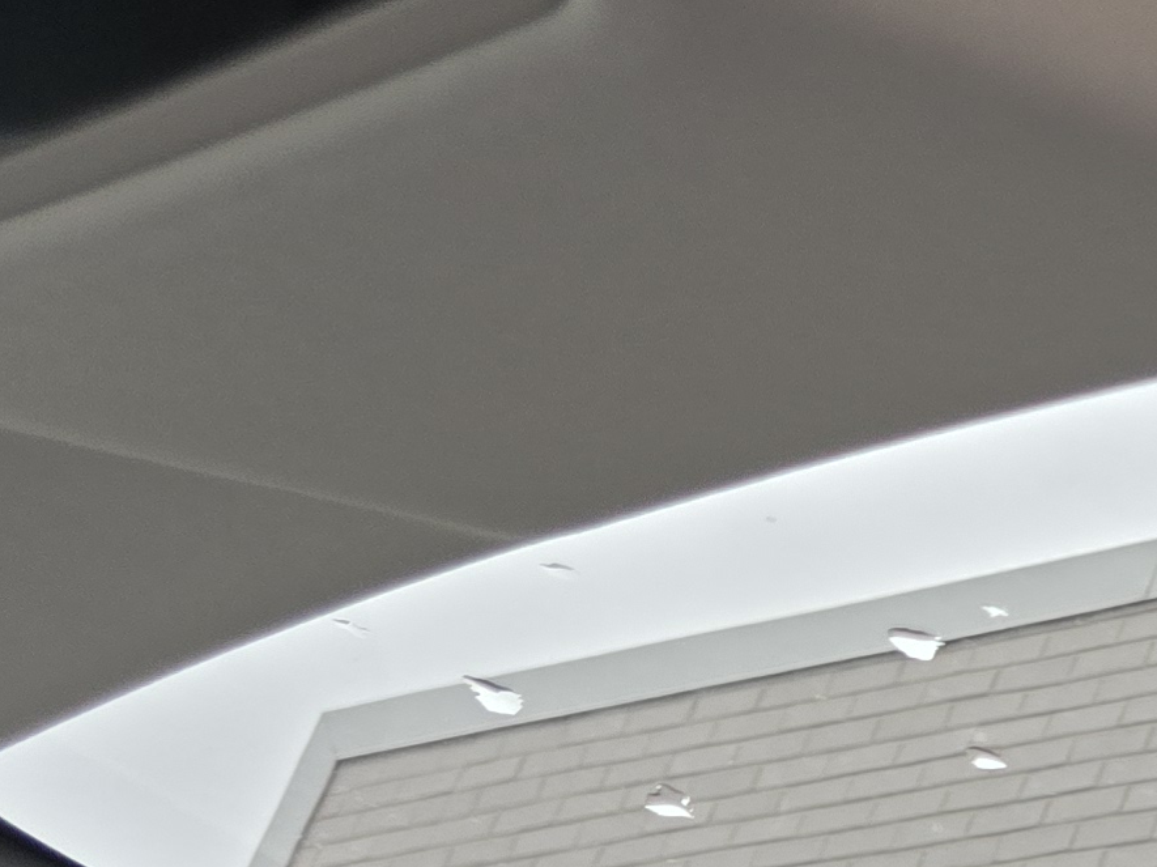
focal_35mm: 104
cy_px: 1933
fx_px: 3475
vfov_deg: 12.0
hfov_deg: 14.7
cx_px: 2463
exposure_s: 1/120
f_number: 1.7
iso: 50
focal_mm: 6.3
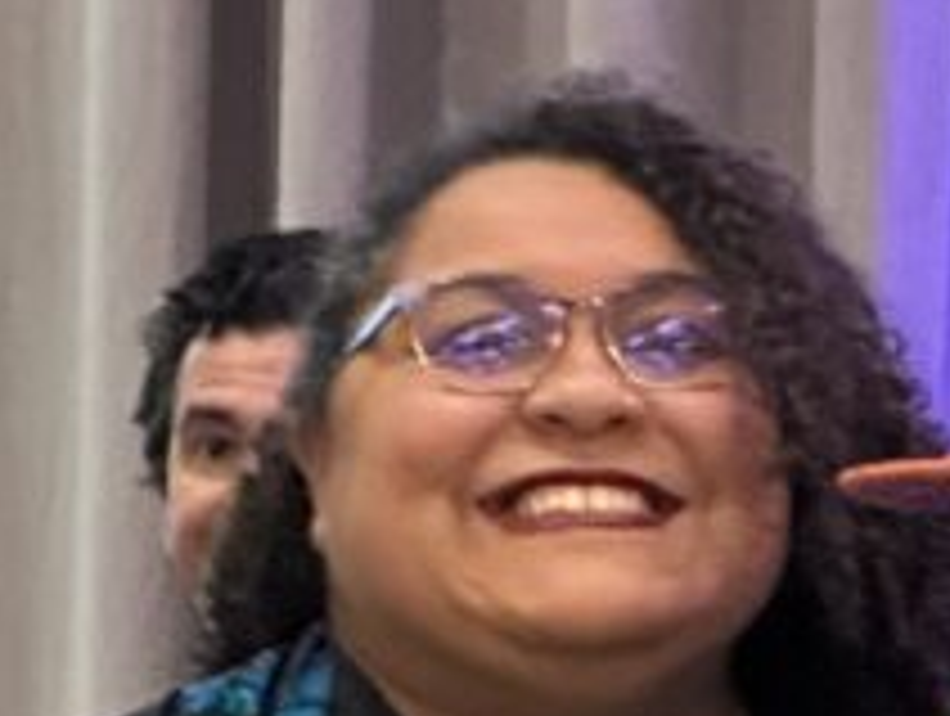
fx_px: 12014
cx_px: 824
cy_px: 1617
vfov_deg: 3.4
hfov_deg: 4.5
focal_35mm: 437
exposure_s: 1/41
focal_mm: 9
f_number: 2.8
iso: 1250
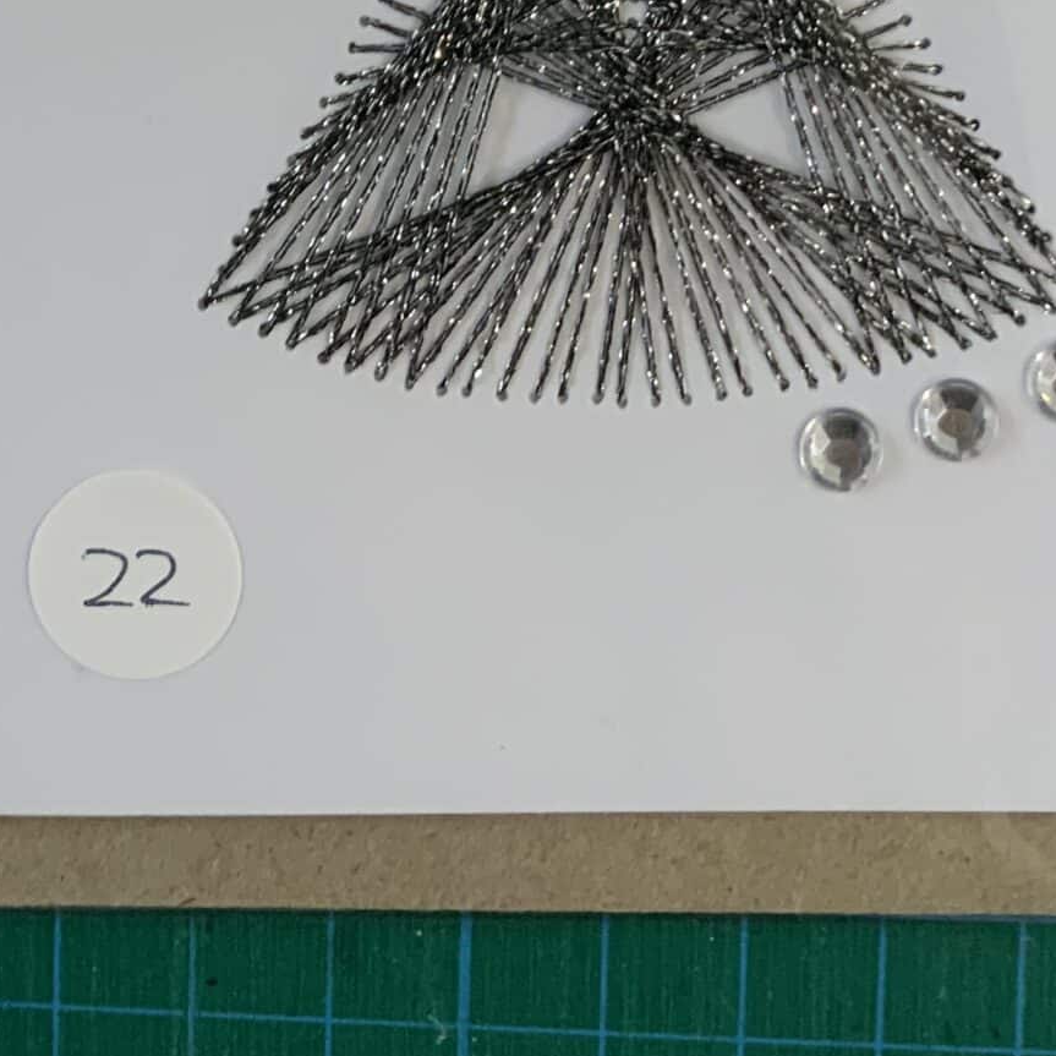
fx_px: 2623
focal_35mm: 76
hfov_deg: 22.7
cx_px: 707
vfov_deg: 20.2
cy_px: -433
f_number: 1.8
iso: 50
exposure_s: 1/50
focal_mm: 3
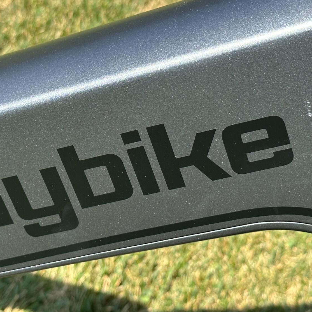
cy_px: 134
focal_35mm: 78
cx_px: 120
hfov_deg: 22.1
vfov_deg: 22.2
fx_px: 795
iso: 64
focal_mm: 6.86
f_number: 1.78
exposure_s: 1/1272
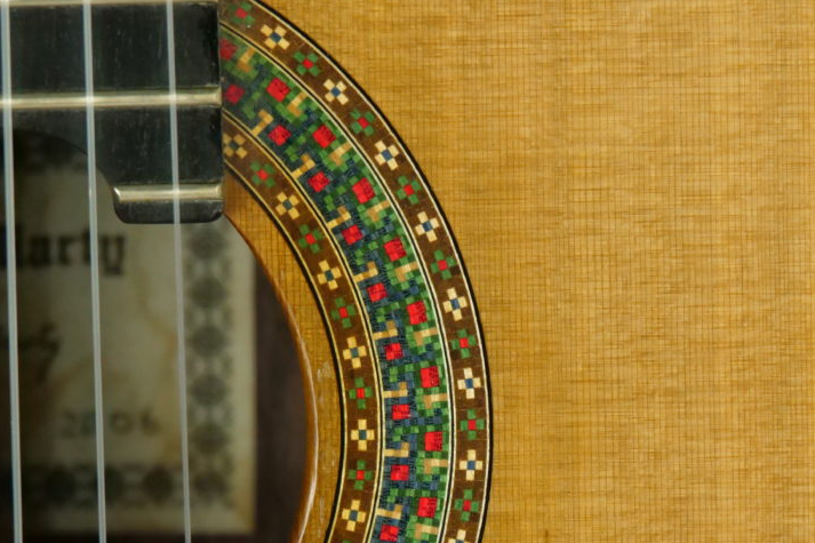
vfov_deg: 2.9
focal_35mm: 467
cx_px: 562
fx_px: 10569
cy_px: 341
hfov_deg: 4.4
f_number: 6.3
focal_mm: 150
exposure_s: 1/320
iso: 2500
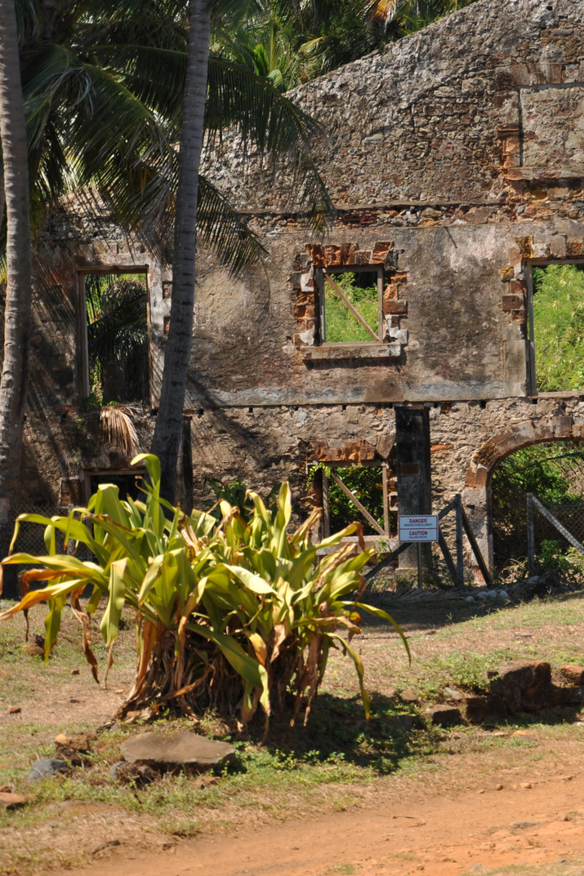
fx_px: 2653
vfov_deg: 18.8
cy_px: 437
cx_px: 620
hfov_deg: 12.4
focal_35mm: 109
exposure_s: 1/320
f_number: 6.3
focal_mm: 48
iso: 100
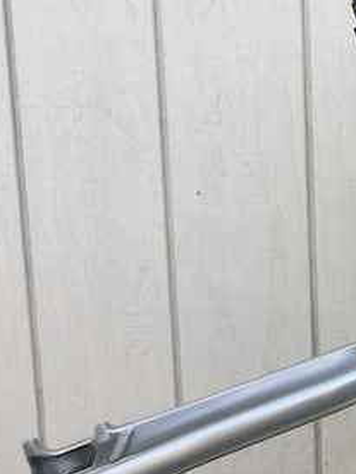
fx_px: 1152
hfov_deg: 16.1
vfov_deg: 23.2
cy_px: 307
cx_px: 538
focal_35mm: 84
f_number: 2.2
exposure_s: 1/221
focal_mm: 4.15
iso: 25
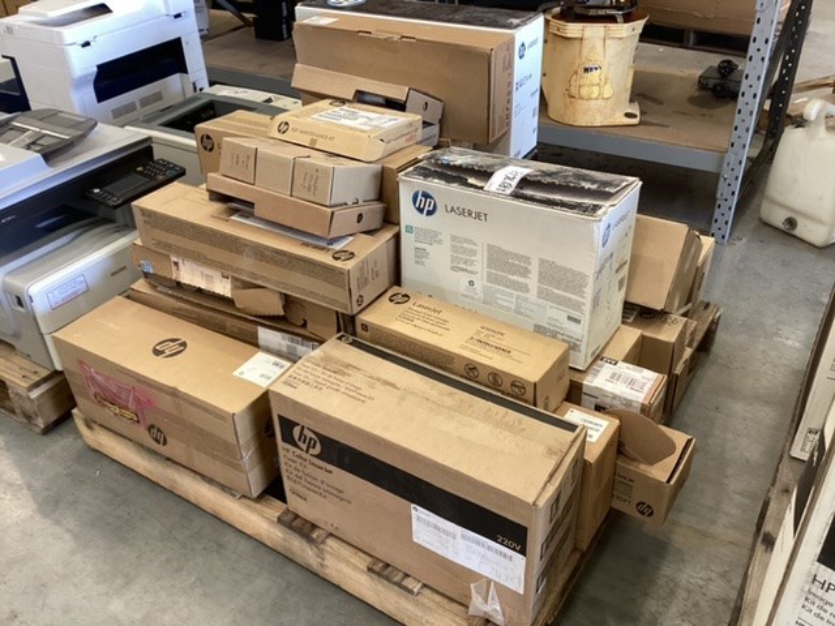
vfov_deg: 45.4
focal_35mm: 31
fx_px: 748
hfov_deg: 58.4
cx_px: 418
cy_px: 313
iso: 80
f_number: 2.4
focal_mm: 3.3
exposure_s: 1/50
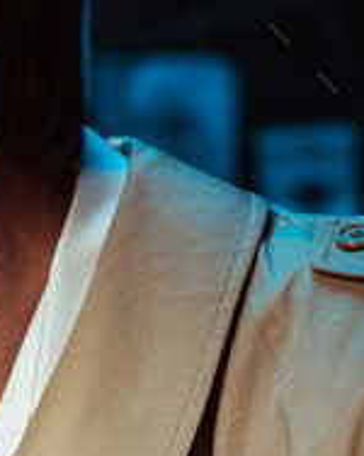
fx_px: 2981
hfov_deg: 6.8
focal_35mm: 221
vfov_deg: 8.7
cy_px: 548
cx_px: -291
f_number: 3.5
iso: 200
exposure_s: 1/200
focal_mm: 50
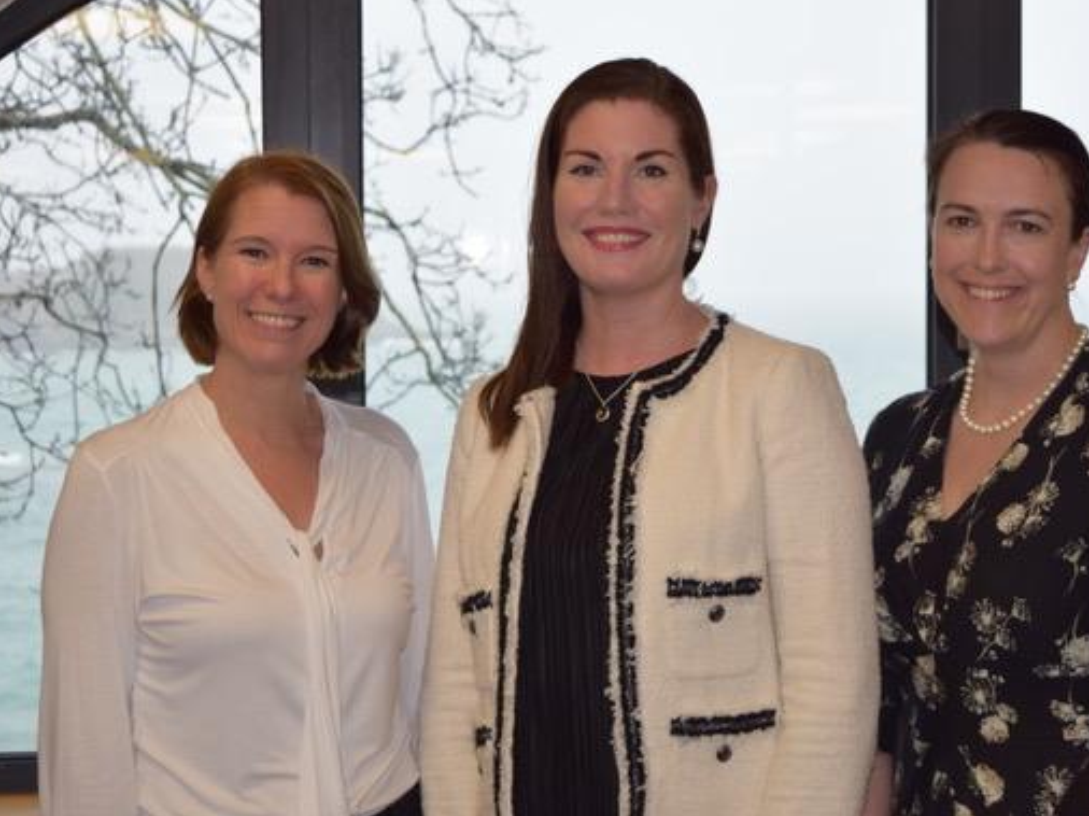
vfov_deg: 20.1
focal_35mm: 73
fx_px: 2295
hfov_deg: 26.6
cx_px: 665
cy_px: 384
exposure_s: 1/125
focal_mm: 40
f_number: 5.6
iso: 360
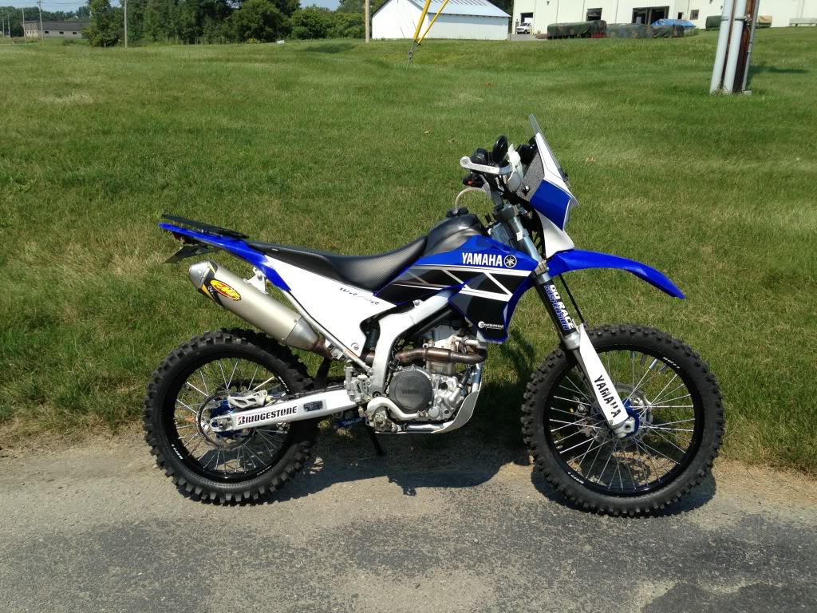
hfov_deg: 55.4
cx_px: 408
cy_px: 306
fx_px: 779
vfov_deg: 42.9
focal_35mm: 33
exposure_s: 1/1290
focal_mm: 4.1
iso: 50
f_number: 2.4
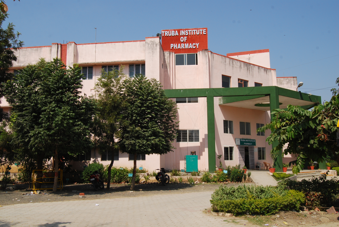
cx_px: 170
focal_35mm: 34
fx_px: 325
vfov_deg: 38.5
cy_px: 114
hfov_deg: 55.0
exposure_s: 1/250
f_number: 13
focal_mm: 23
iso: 200
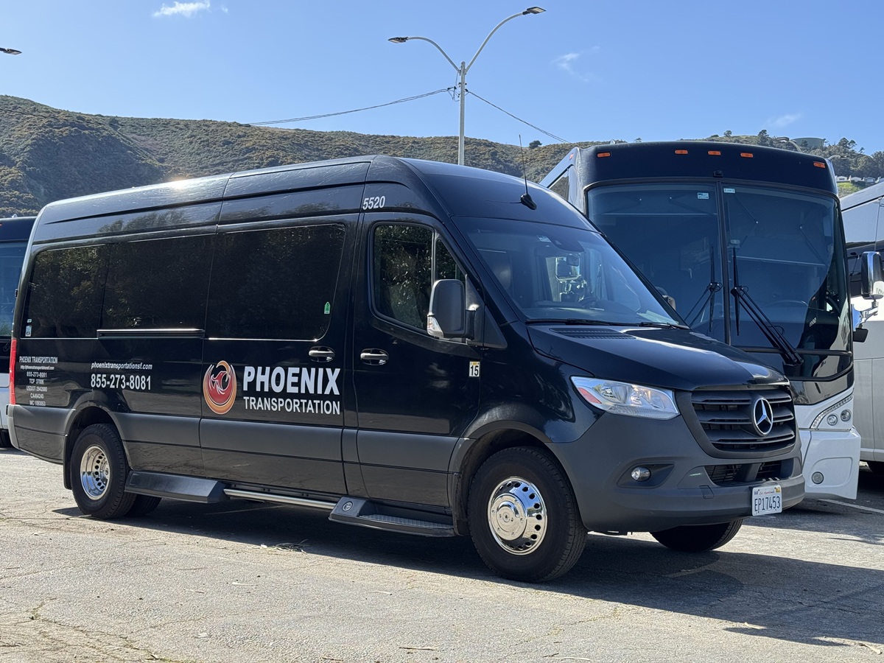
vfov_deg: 30.3
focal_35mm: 48
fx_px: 1226
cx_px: 442
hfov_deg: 39.7
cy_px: 332
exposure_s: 1/1366
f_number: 1.78
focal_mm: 6.76
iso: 64
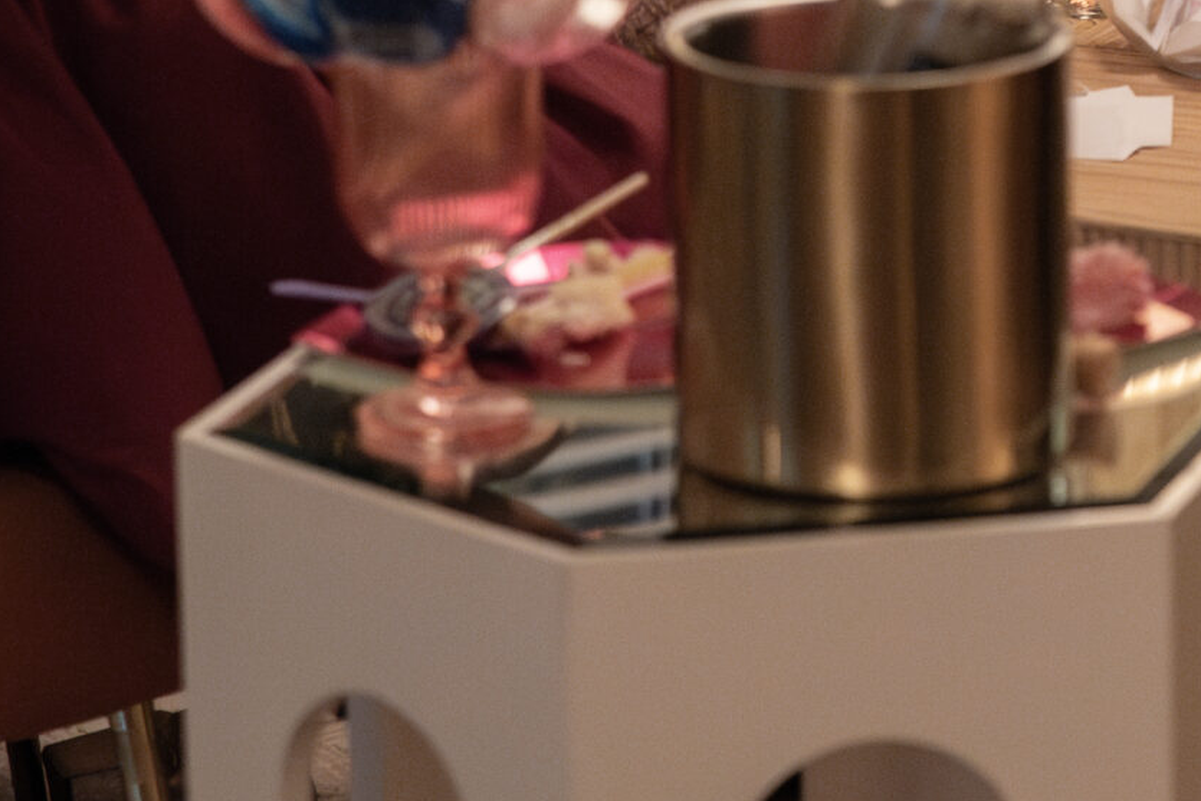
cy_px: -350
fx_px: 7874
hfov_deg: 8.7
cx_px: 1261
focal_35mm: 236
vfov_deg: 5.8
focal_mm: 77
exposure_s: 1/125
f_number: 3.2
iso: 12800
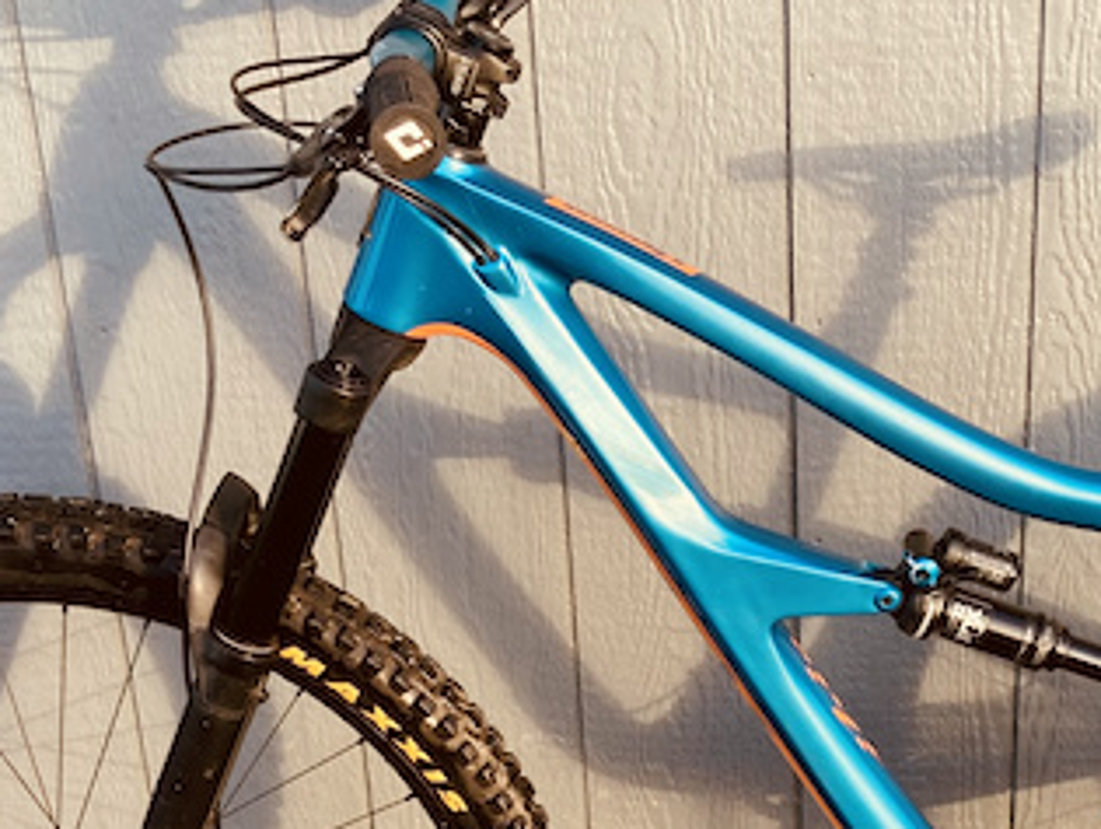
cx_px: 863
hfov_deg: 26.9
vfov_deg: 20.4
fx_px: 2261
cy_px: 738
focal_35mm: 71
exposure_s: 1/121
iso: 20
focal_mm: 3.99
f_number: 1.8
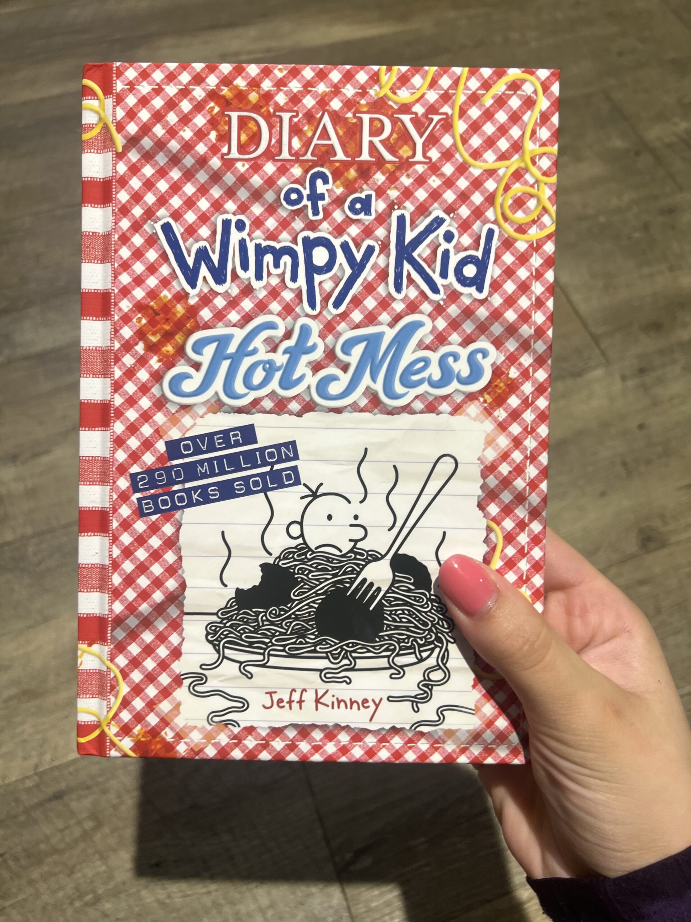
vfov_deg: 67.3
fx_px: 692
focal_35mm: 26
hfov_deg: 53.1
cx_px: 346
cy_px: 461
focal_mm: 5.7
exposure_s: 1/60
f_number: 1.5
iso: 64
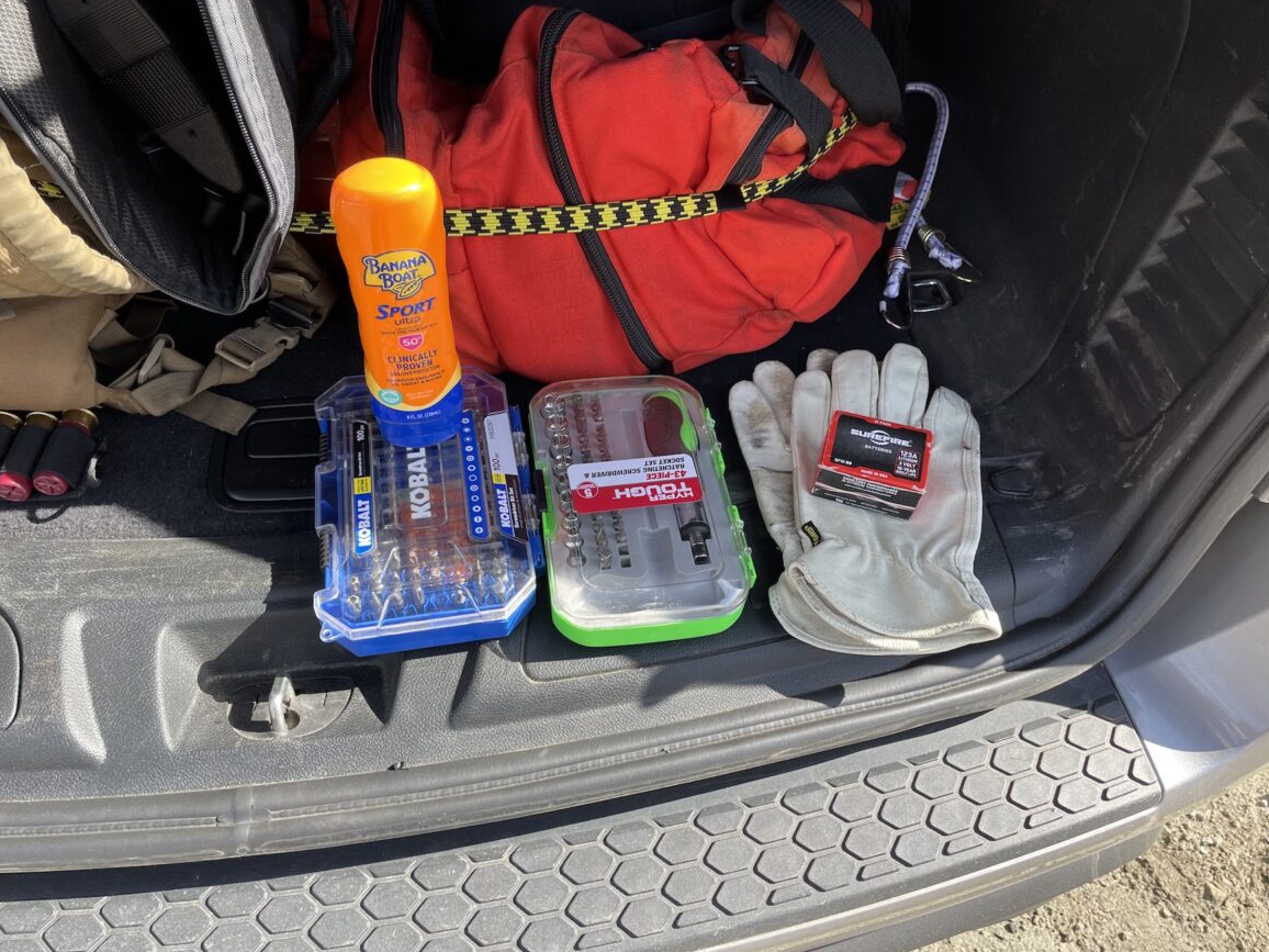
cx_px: 640
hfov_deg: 65.3
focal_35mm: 27
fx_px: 990
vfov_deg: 51.4
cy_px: 483
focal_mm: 4.2
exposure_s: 1/483
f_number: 1.6
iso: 32
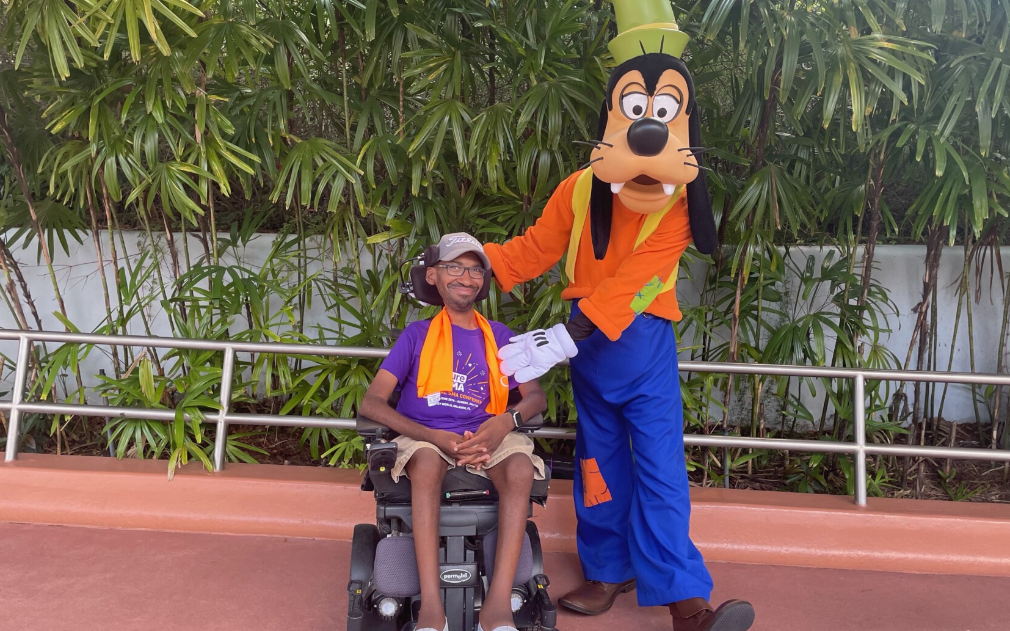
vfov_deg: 41.8
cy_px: 310
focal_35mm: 30
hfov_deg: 62.9
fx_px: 826
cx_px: 523
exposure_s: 1/121
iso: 100
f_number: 1.6
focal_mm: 4.2
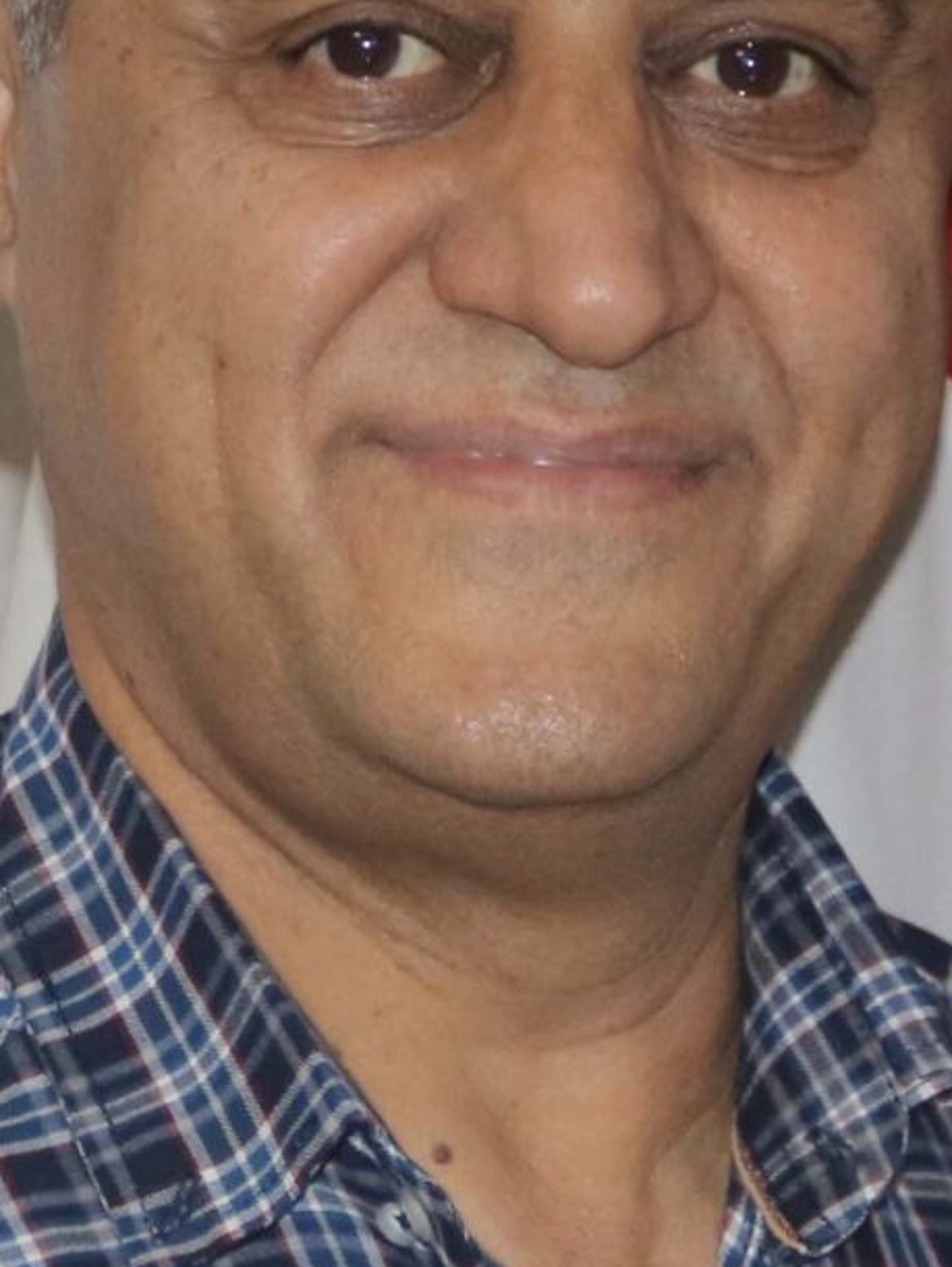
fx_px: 9817
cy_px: 1203
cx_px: 448
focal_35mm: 268
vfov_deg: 7.4
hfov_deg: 5.6
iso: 320
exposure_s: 1/20
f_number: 2.2
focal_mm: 7.5
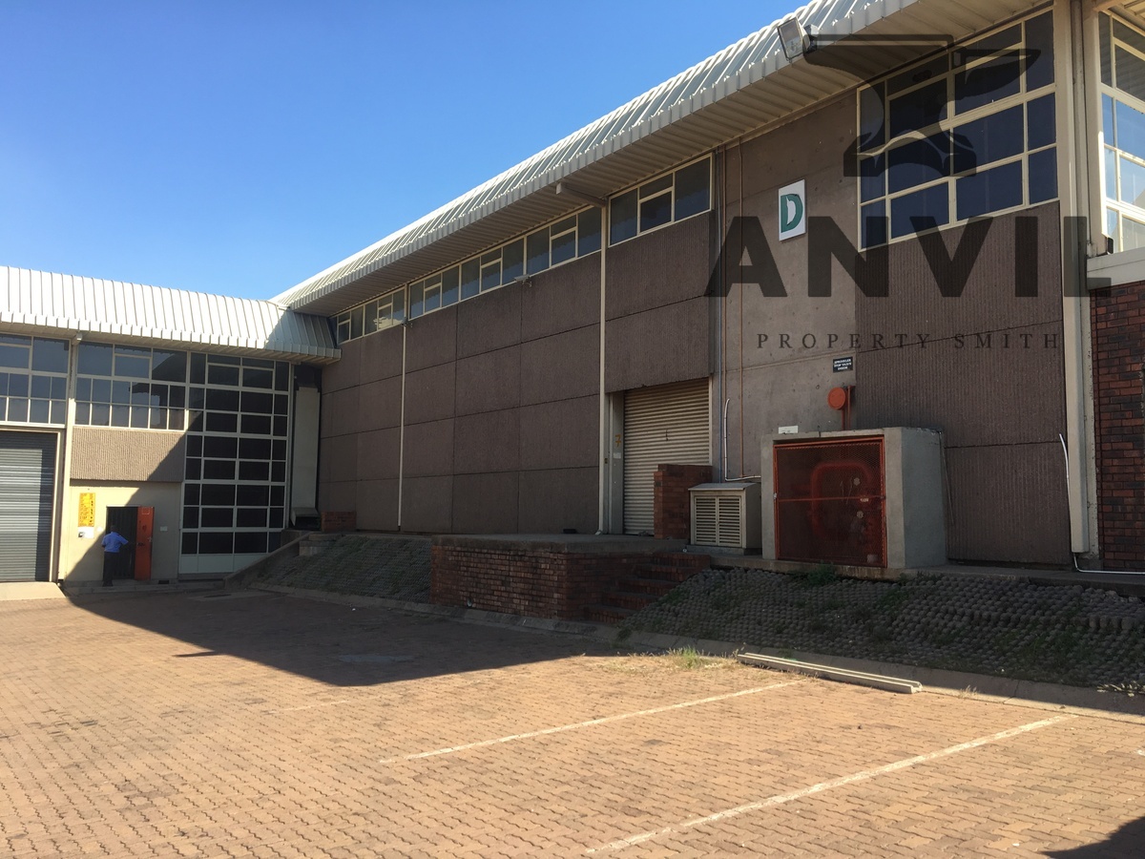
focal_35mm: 29
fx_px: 959
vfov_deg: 48.2
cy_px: 430
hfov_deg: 61.7
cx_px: 572
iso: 25
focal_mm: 4.15
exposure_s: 1/601
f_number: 2.2
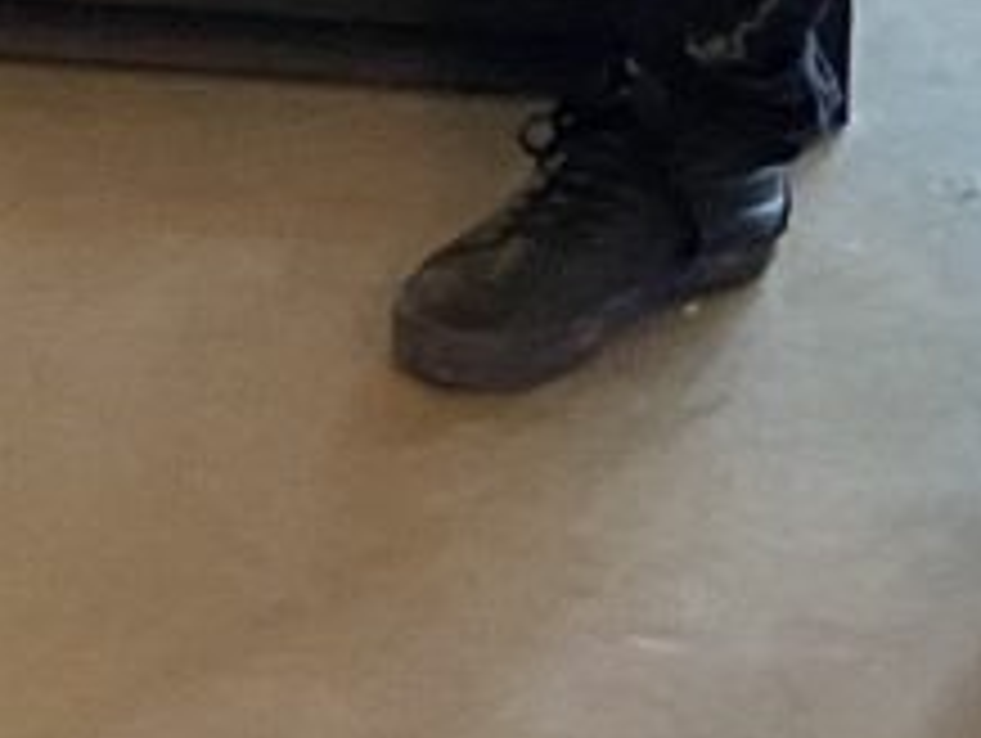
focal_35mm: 183
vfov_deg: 7.2
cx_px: -585
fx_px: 5192
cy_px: -1454
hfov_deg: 10.4
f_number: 1.8
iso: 250
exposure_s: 1/60
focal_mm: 4.25
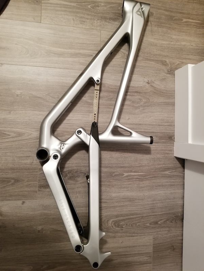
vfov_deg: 67.3
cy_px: 136
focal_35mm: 26
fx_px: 204
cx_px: 102
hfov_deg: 53.1
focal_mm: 4.25
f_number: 1.7
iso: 250
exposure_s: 1/20
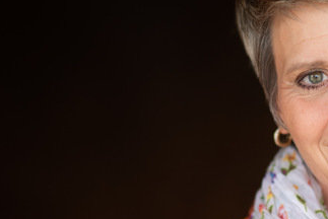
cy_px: 127
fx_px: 1678
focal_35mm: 184
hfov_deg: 11.1
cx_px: 289
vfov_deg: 7.5
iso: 640
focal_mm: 85
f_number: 1.8
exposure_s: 1/2500
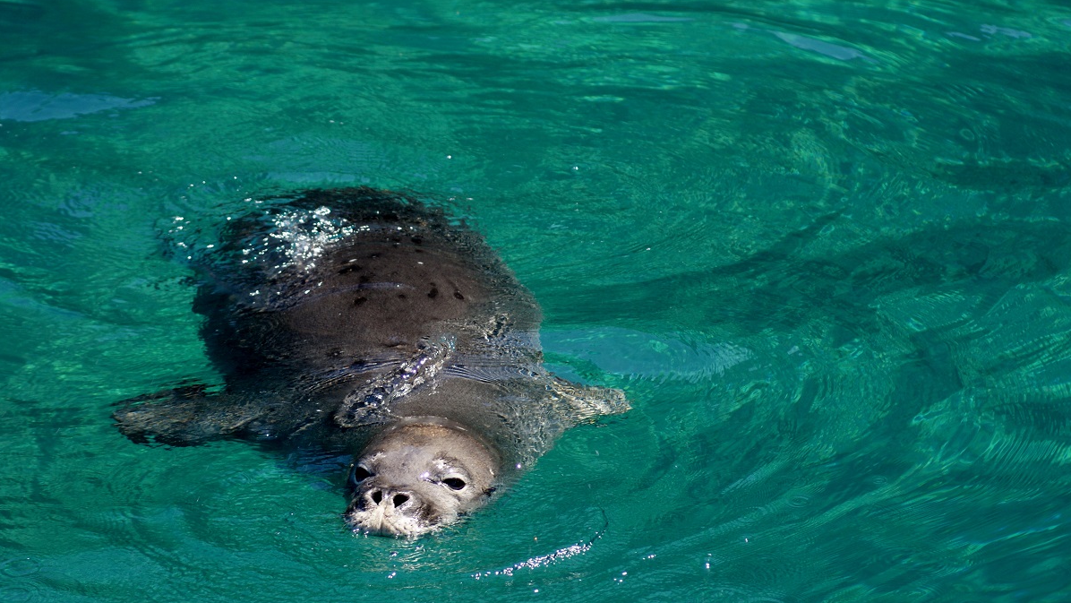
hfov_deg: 9.8
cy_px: 284
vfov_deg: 5.5
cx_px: 536
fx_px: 6277
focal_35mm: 221
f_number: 5.6
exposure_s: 1/250
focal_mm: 140
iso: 160
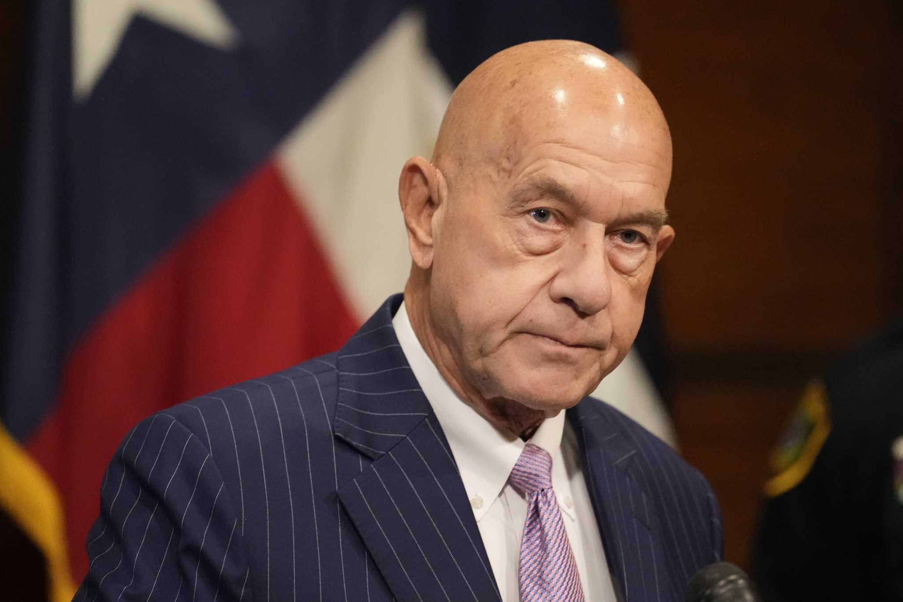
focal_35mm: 301
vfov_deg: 4.6
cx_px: 451
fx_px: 7550
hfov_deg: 6.8
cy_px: 301
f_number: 2.8
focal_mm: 200
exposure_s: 1/500
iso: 8000
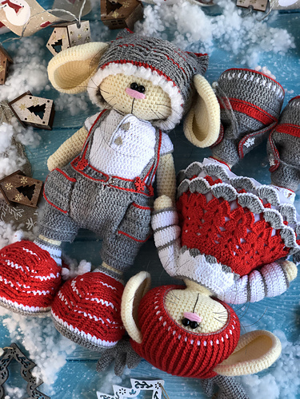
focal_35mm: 52
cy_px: 200
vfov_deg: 36.8
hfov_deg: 28.0
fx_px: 601
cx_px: 150
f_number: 2.4
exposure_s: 1/60
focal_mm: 6
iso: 100
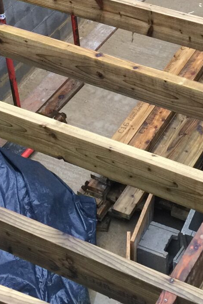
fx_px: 744
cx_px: 155
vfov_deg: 22.1
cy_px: -15
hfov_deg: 15.5
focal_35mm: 88
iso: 64
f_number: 2.2
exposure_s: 1/33
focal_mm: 4.15
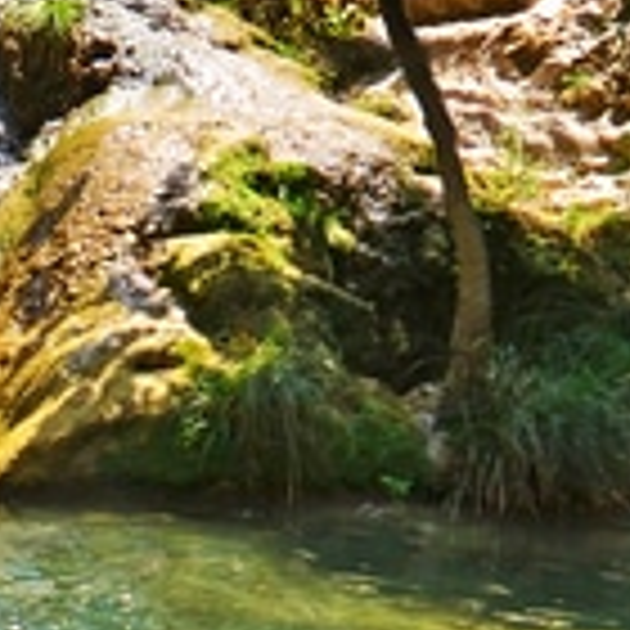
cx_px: -356
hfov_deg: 15.8
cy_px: 835
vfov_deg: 16.4
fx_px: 2060
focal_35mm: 100
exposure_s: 1/200
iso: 100
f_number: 7.1
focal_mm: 11
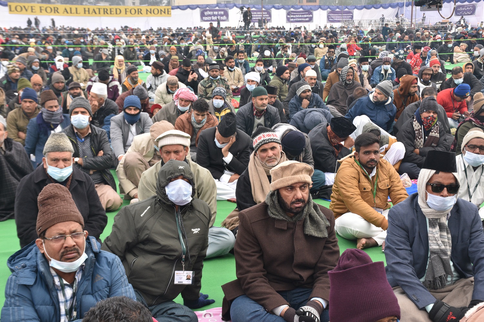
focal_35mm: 60
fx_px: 807
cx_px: 242
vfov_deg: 22.6
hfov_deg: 33.4
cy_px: 161
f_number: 10
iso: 400
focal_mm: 40
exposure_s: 1/200
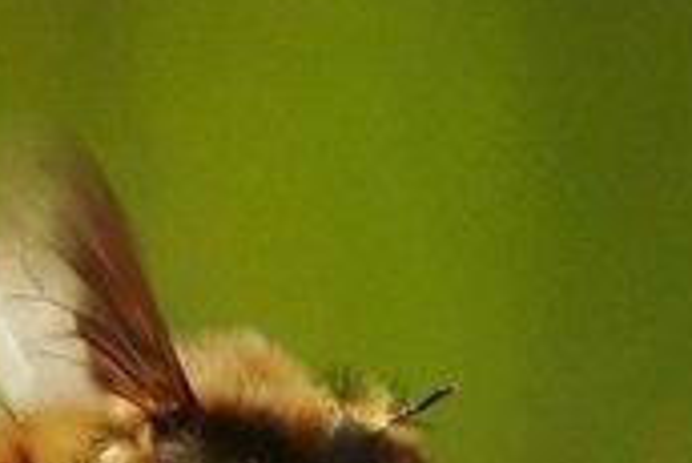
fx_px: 57175
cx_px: 268
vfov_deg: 0.5
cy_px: 837
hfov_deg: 0.7
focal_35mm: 2972
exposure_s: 1/2000
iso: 1000
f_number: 8
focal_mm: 450
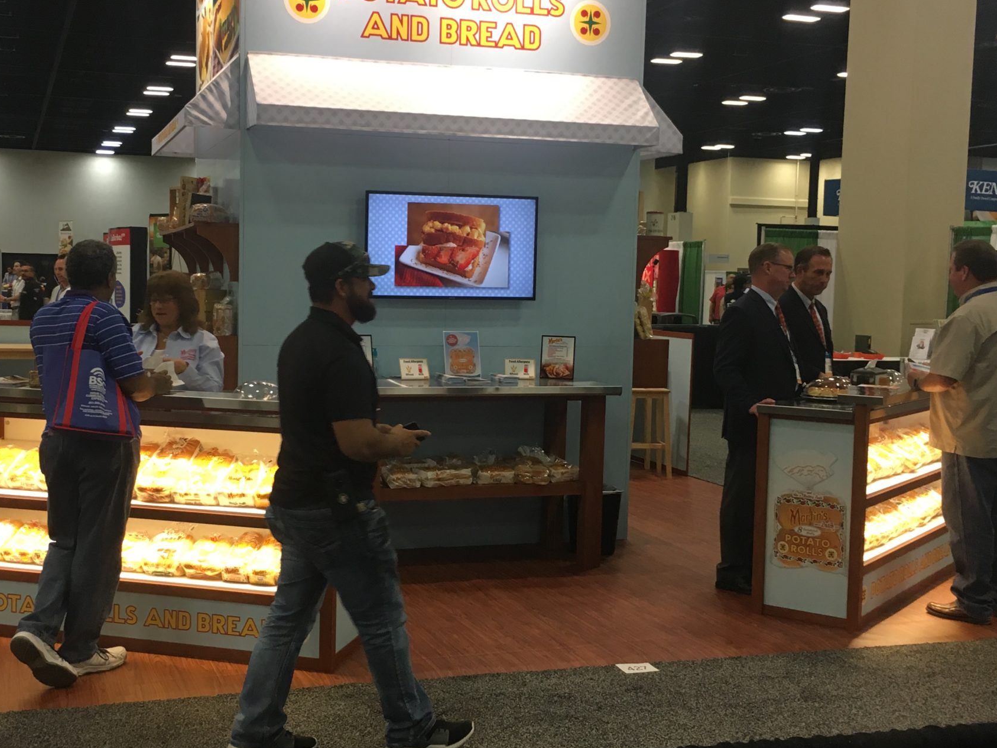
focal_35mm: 44
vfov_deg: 32.9
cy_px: 384
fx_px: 1267
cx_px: 418
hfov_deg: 42.8
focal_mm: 4.15
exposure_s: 1/30
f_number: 2.2
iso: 80
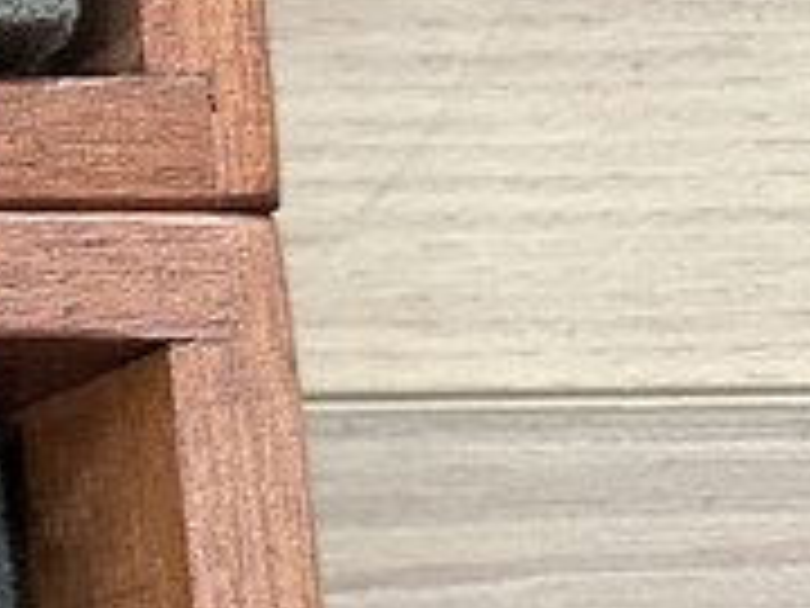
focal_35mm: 142
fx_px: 3323
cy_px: 441
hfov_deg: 10.6
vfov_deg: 10.4
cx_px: -1483
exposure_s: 1/60
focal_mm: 6.86
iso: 400
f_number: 1.78
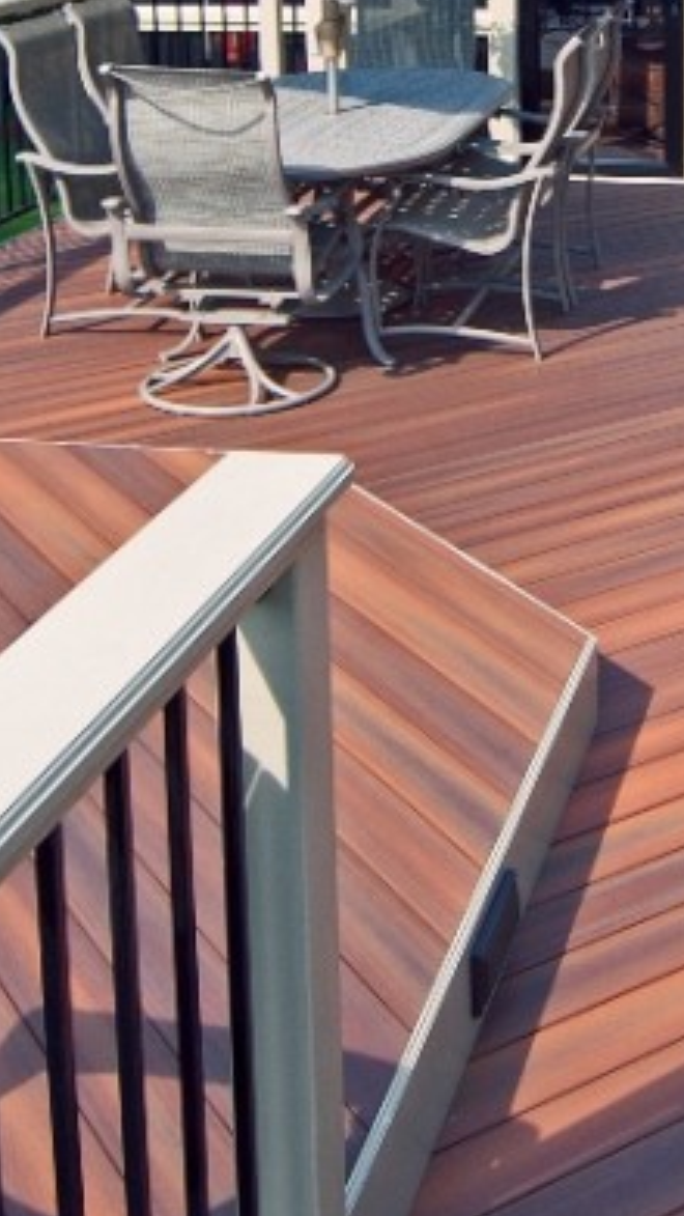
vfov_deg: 33.8
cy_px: 86
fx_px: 1870
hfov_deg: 20.2
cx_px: 644
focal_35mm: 58
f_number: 4
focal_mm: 12
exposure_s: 1/640
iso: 100
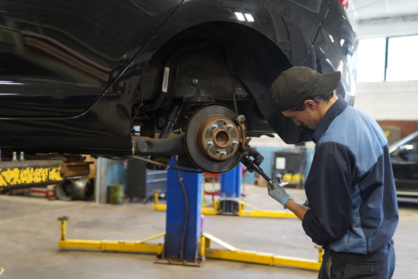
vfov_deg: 33.4
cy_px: 140
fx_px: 464
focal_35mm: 40
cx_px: 209
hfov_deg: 48.5
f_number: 2.8
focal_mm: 40
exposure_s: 1/125
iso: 800
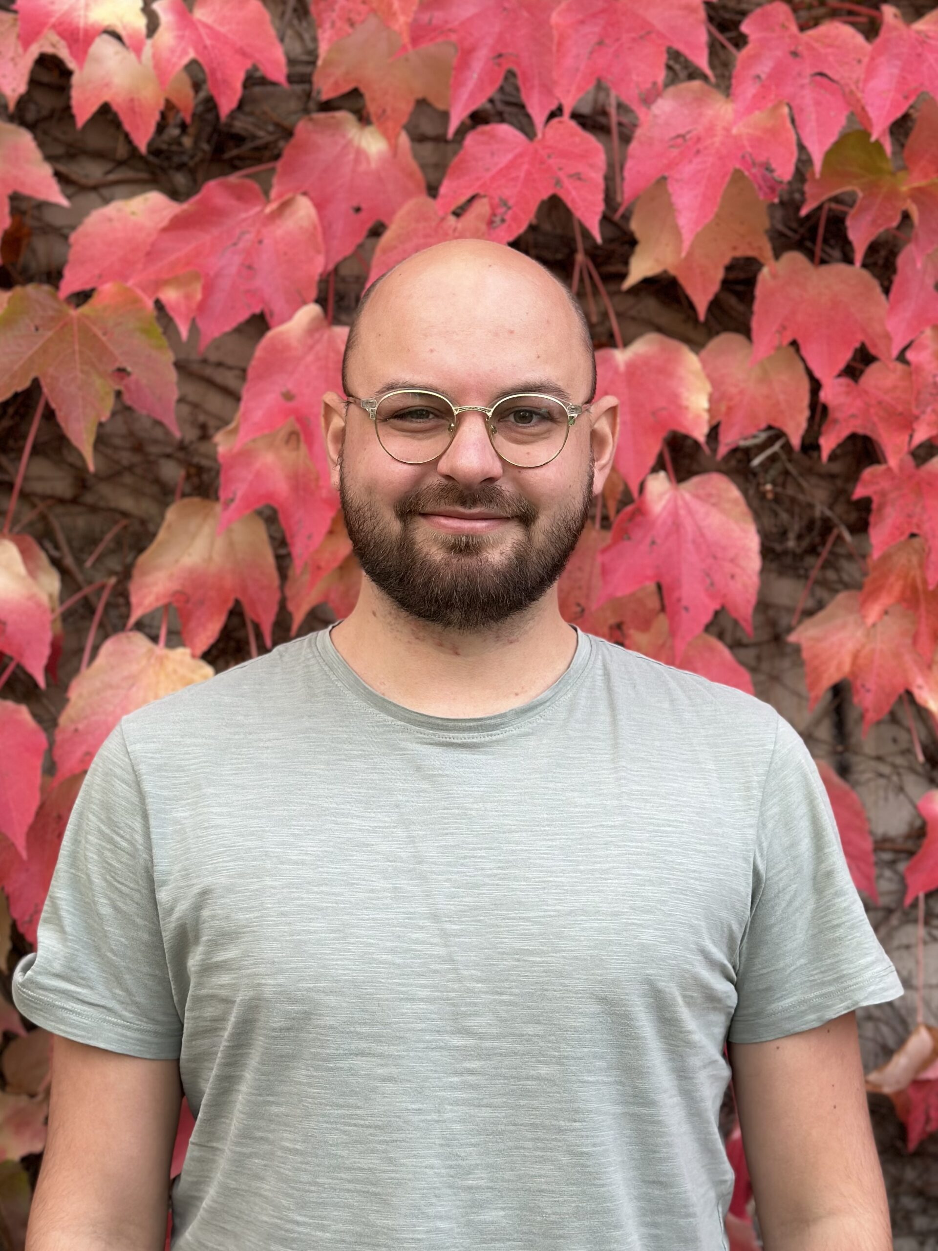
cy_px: 626
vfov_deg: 39.7
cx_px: 469
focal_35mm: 48
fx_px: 1734
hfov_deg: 30.3
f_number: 1.78
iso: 80
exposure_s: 1/414
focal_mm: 6.86
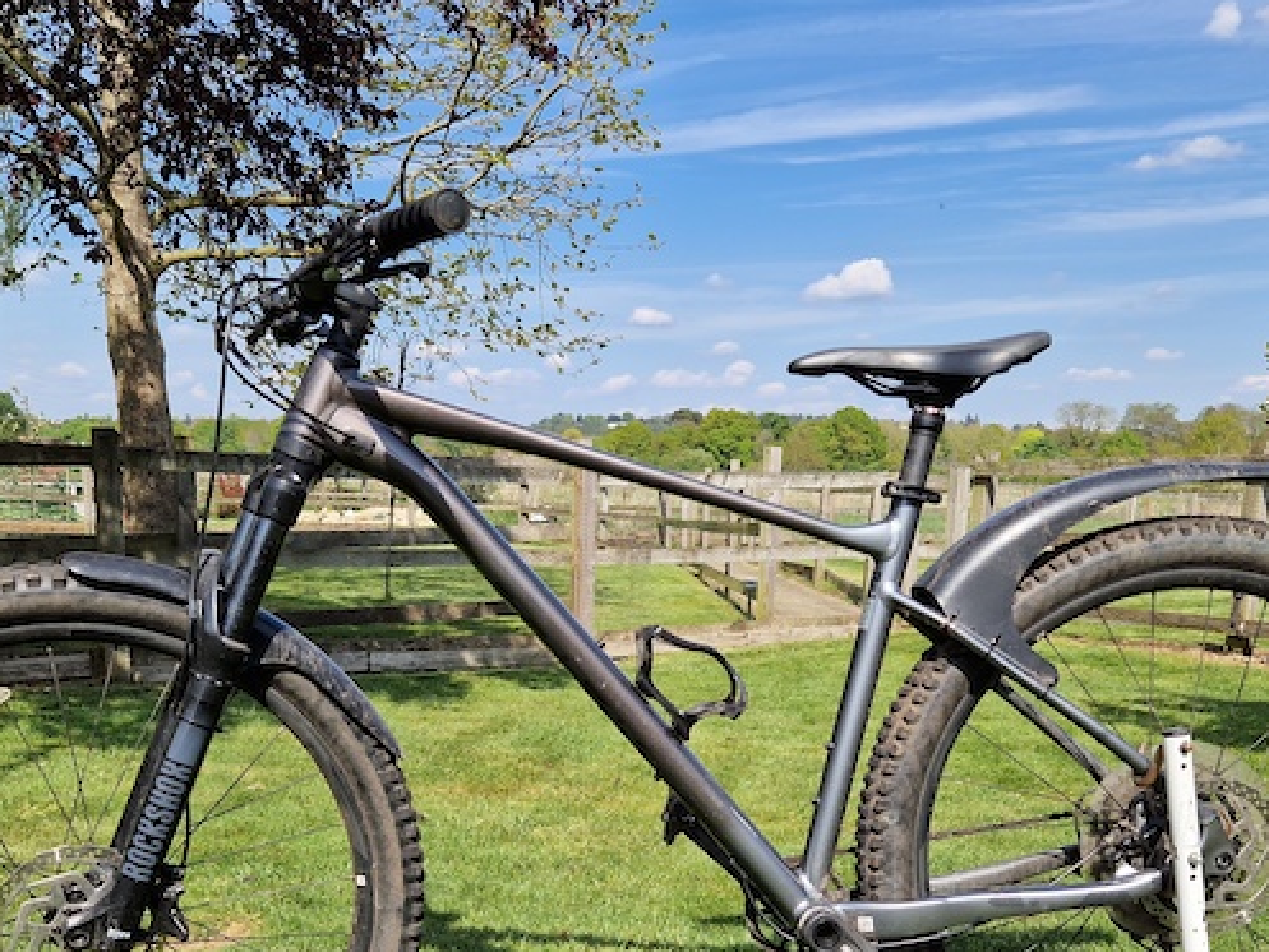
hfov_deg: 50.0
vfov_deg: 37.8
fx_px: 1357
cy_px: 707
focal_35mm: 37
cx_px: 552
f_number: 1.8
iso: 50
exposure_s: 1/1608
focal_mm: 5.4
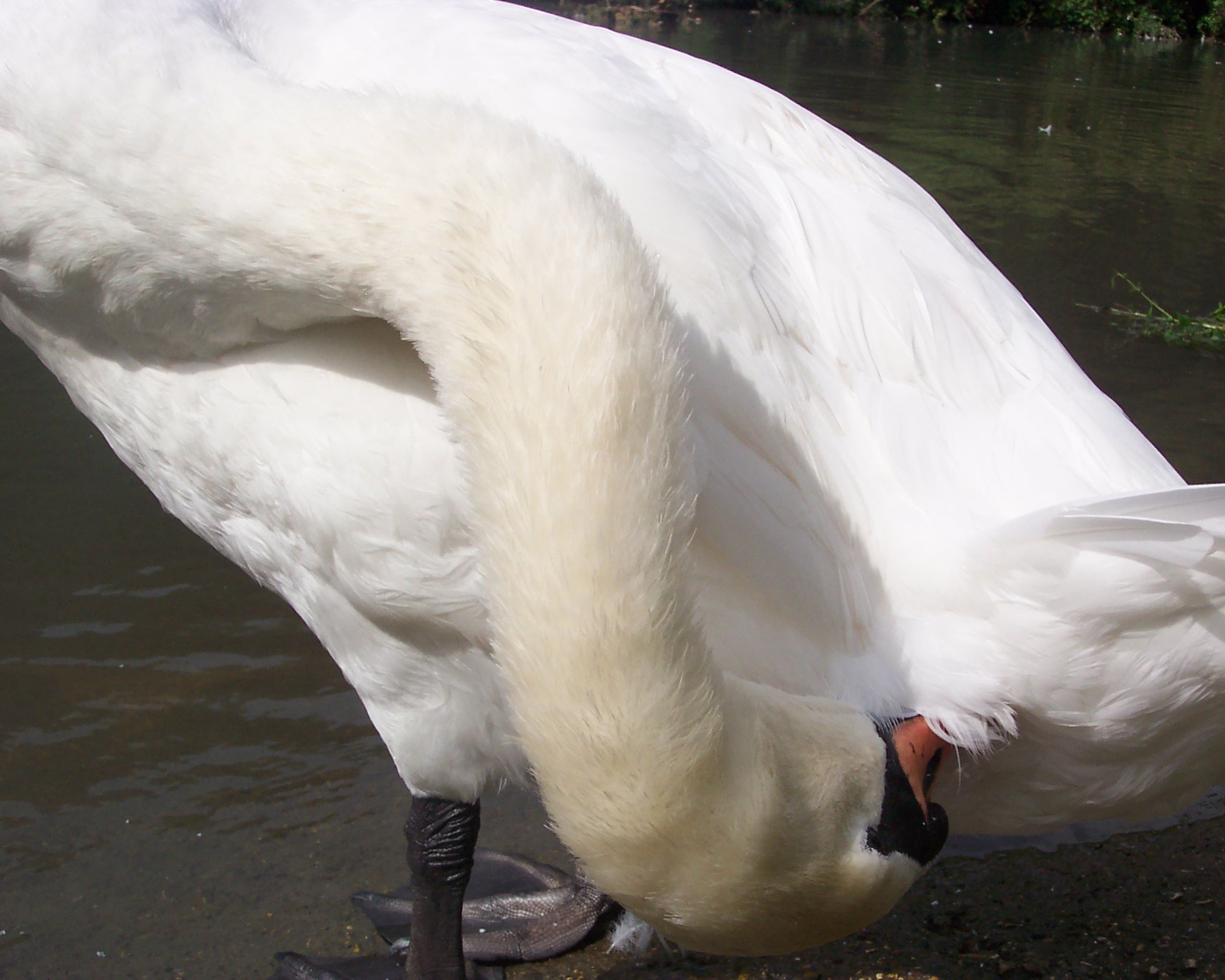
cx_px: 723
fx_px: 1559
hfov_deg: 42.7
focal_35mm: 43
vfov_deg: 34.9
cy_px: 490
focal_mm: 8
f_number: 4.8
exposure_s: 1/1000
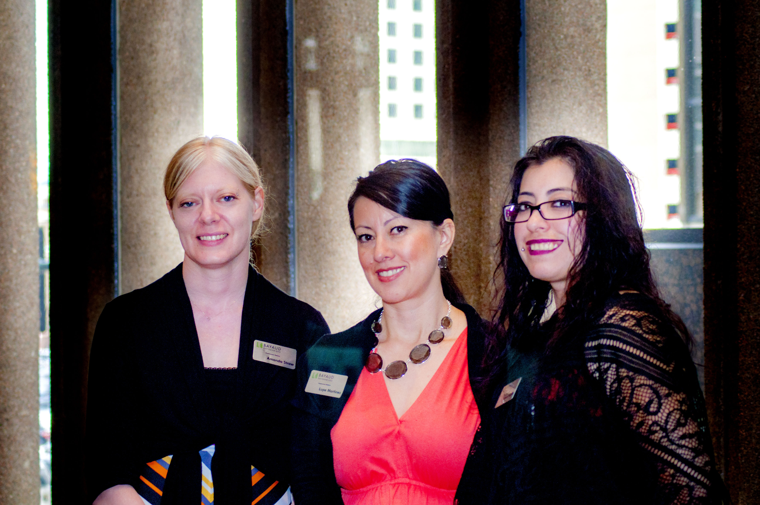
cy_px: 252
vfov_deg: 11.4
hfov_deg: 17.1
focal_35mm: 120
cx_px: 380
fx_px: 2530
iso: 200
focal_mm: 80
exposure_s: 1/100
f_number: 5.6
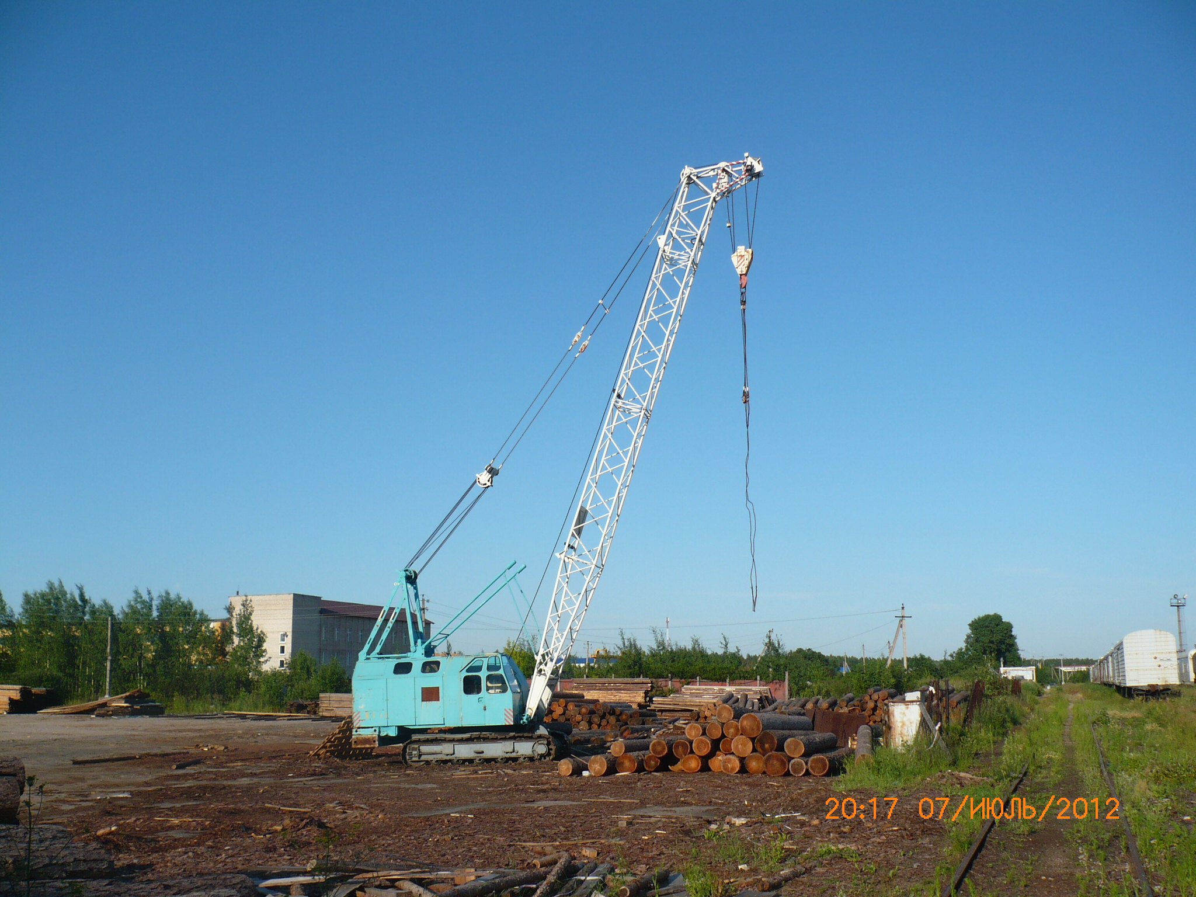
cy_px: 448
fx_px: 1209
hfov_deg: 52.6
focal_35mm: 35
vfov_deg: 40.7
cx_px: 598
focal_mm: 5.8
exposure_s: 1/250
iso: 100
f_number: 8
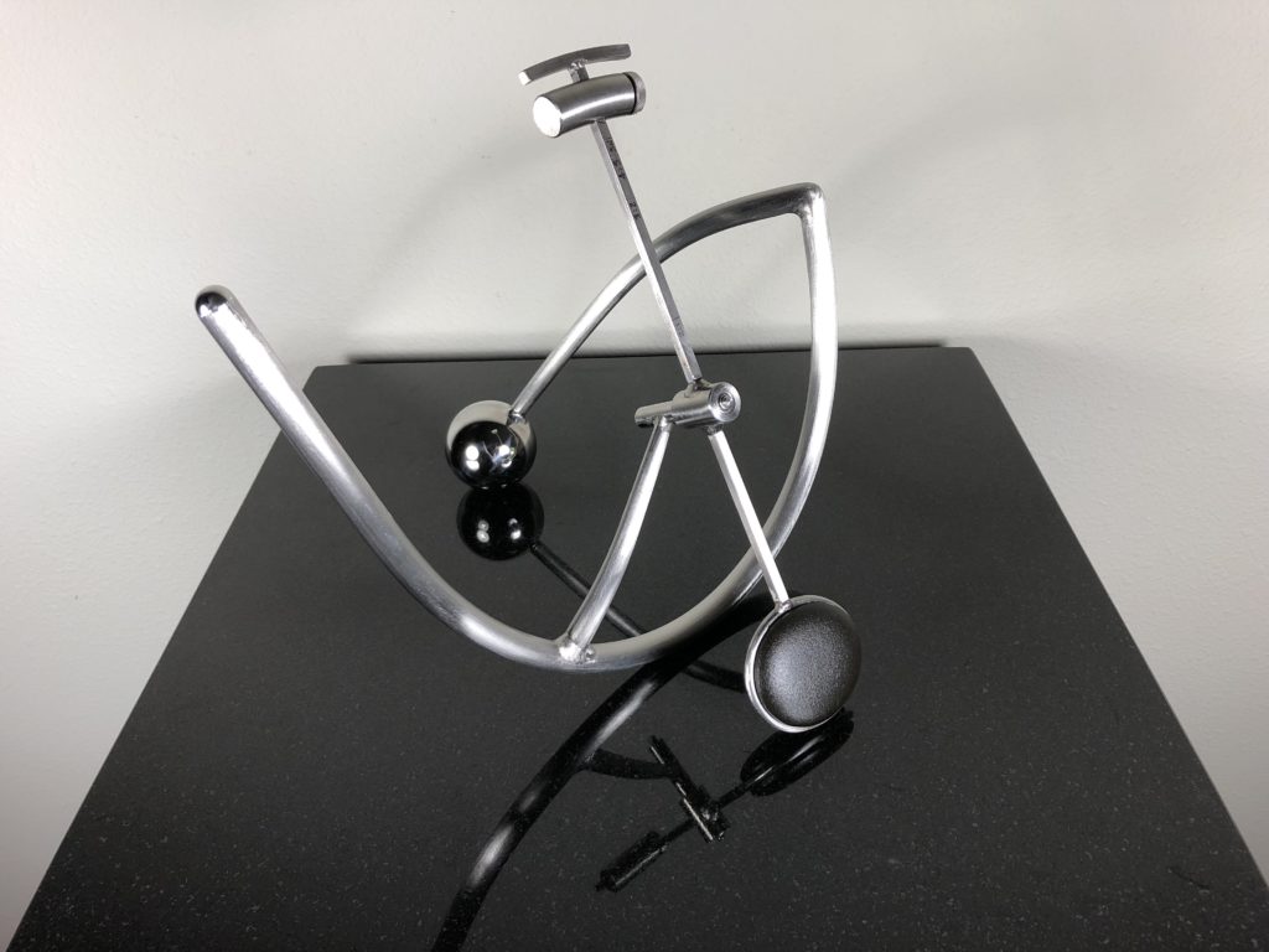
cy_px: 476
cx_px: 634
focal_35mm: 28
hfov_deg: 63.4
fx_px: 1026
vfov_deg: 49.7
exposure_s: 1/75
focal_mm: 3.99
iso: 25
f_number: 1.8
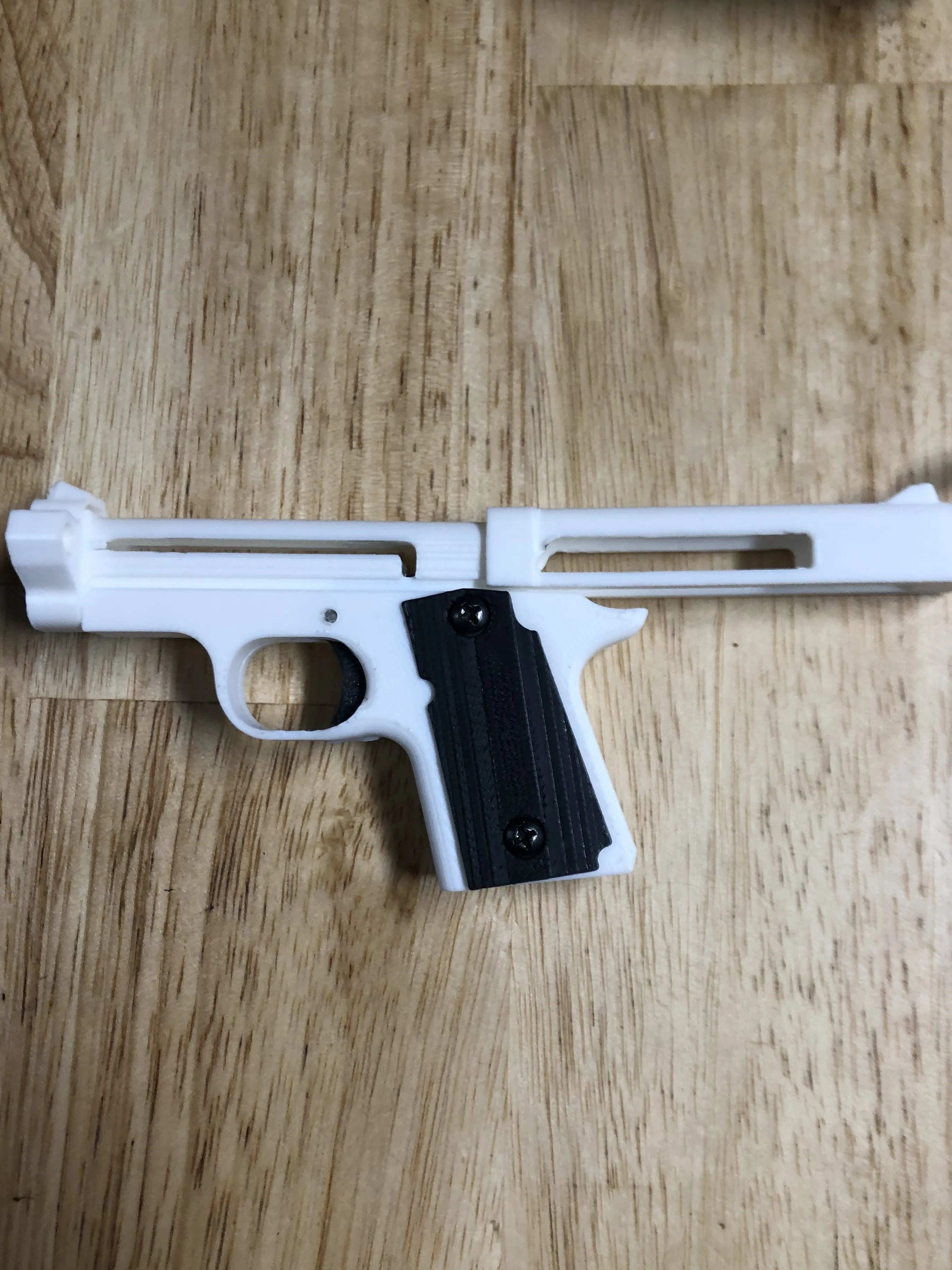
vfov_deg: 58.3
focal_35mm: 31
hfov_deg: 45.4
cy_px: 679
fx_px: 1137
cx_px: 515
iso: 40
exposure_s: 1/24
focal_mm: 3.99
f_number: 1.8
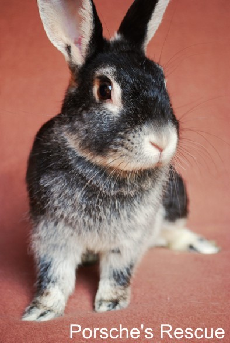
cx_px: 115
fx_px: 659
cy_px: 172
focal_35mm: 69
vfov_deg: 29.2
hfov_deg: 19.8
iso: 250
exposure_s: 1/30
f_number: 5.3
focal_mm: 46
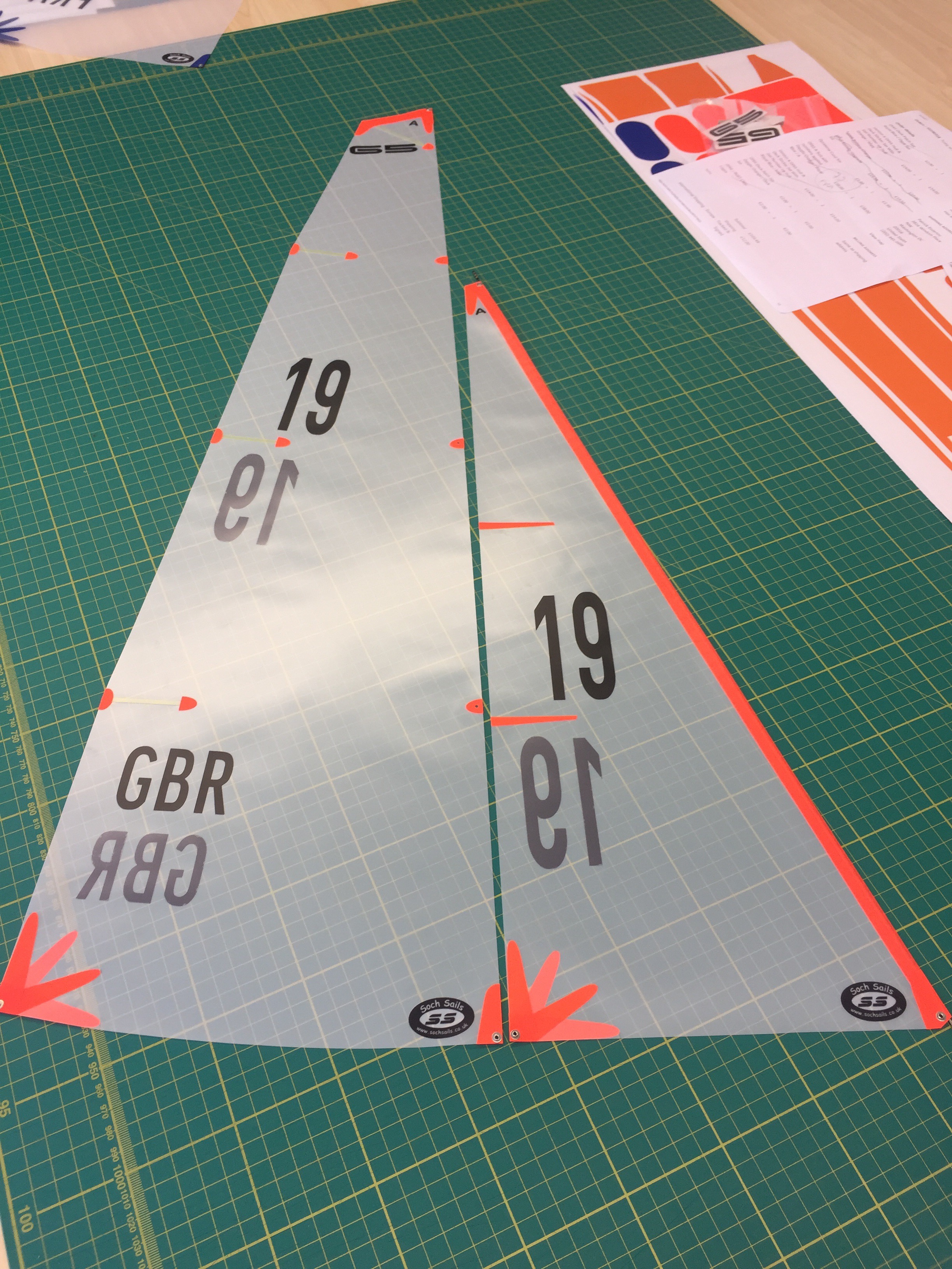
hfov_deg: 48.2
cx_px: 476
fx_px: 1063
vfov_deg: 61.7
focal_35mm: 29
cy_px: 634
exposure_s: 1/50
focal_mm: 4.15
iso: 40
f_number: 2.2
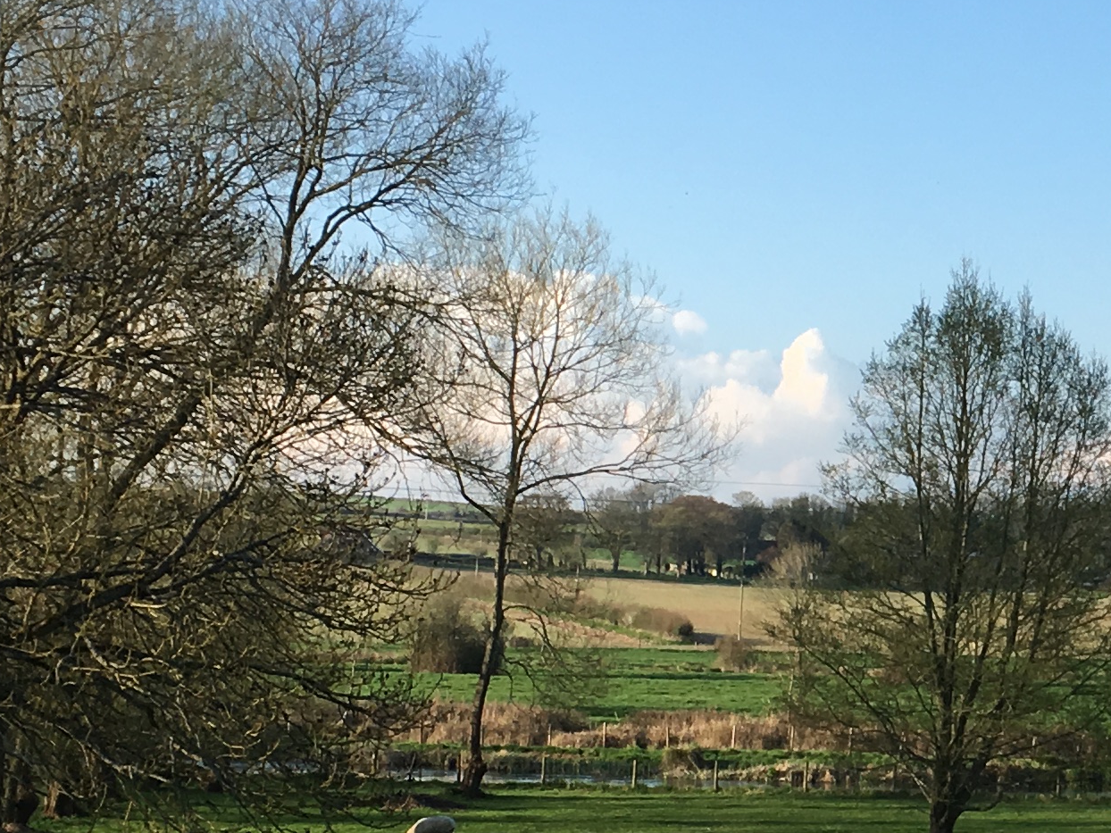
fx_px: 3017
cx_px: 1105
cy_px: 640
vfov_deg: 15.6
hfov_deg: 20.2
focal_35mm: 94
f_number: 2.2
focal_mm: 4.15
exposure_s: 1/732
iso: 25
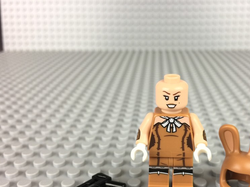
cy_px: 121
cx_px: 156
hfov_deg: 46.4
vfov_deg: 35.7
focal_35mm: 40
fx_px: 289
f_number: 2.2
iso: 32
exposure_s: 1/40
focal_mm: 4.15
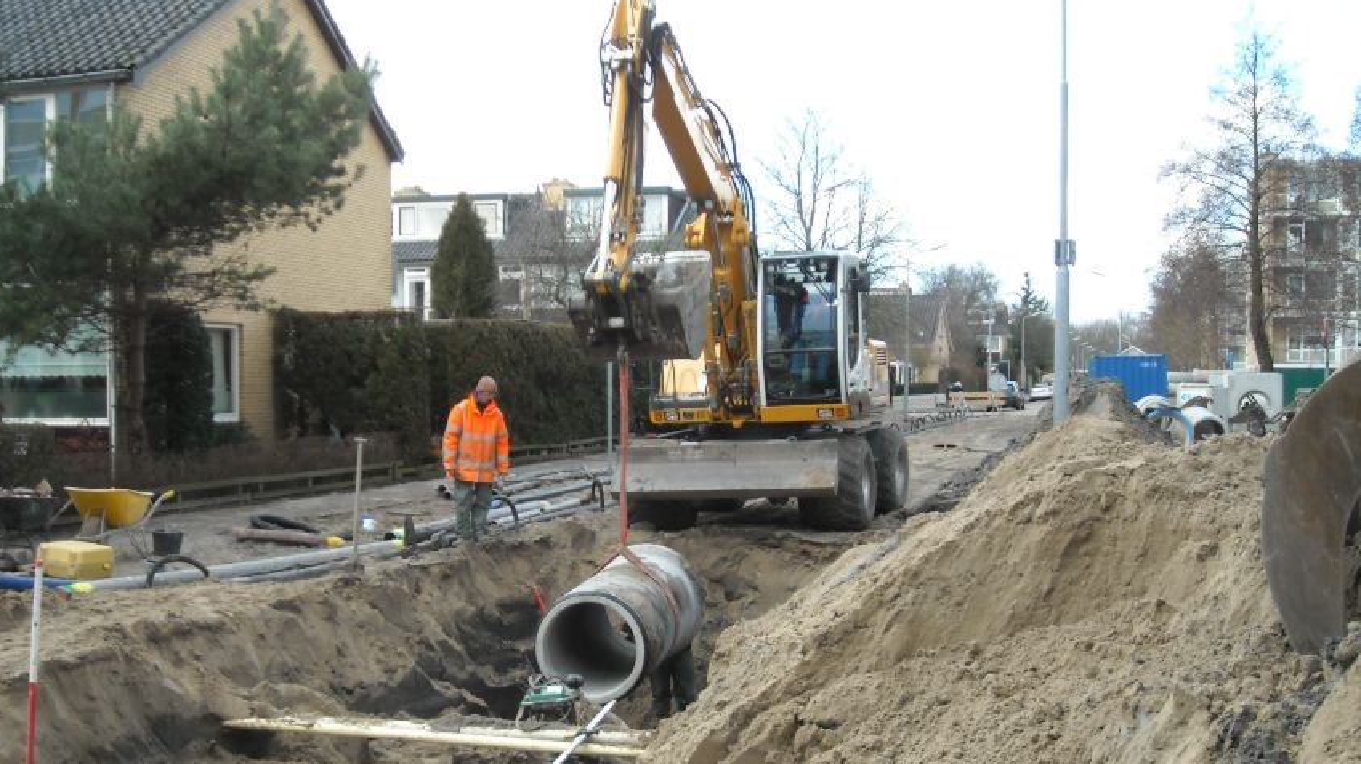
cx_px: 643
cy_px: 508
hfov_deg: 44.6
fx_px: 1660
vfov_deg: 25.8
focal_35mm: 46
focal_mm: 5.7
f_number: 2.8
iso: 109
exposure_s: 1/250
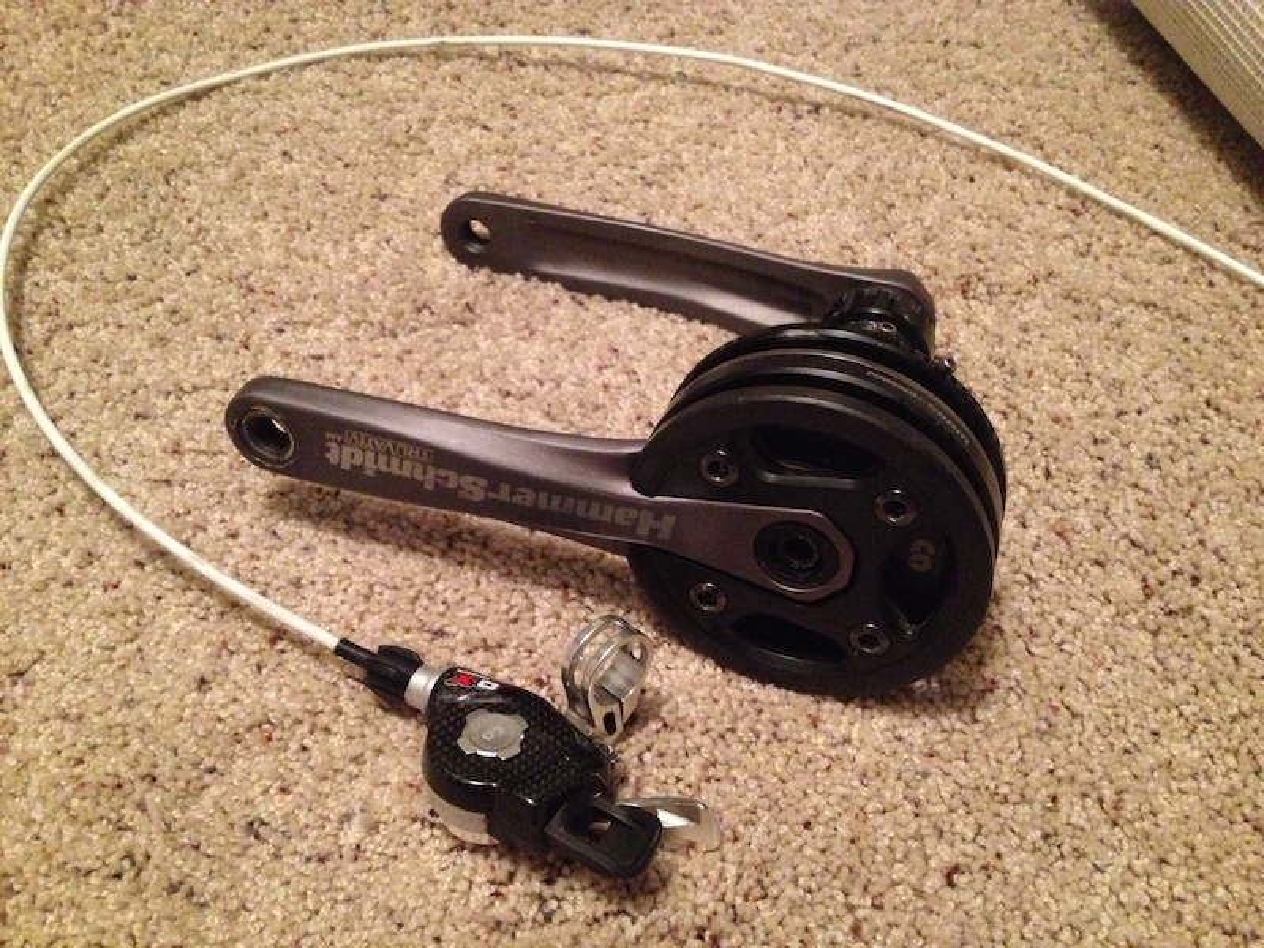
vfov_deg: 40.7
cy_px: 474
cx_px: 632
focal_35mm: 35
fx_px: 1278
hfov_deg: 52.6
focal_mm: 4.28
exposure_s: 1/15
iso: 800
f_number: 2.4
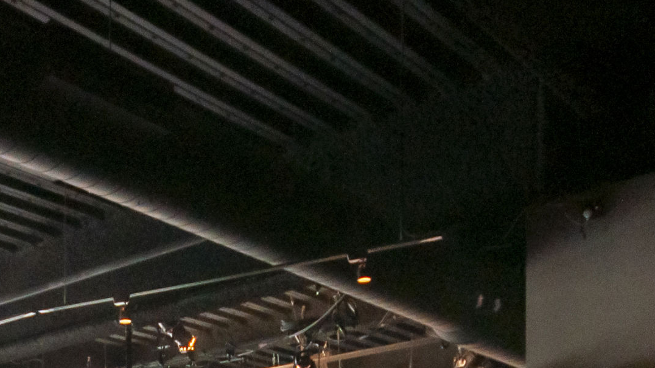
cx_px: 147
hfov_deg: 36.2
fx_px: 973
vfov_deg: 18.5
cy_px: 580
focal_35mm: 56
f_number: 4
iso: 400
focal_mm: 10
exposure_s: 1/125
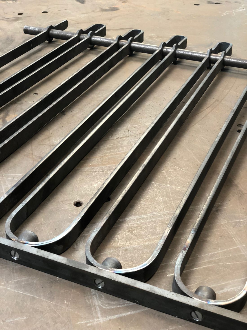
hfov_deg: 28.0
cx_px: 124
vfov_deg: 36.8
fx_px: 495
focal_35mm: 52
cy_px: 165
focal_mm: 6
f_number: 2.4
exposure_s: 1/40
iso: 80
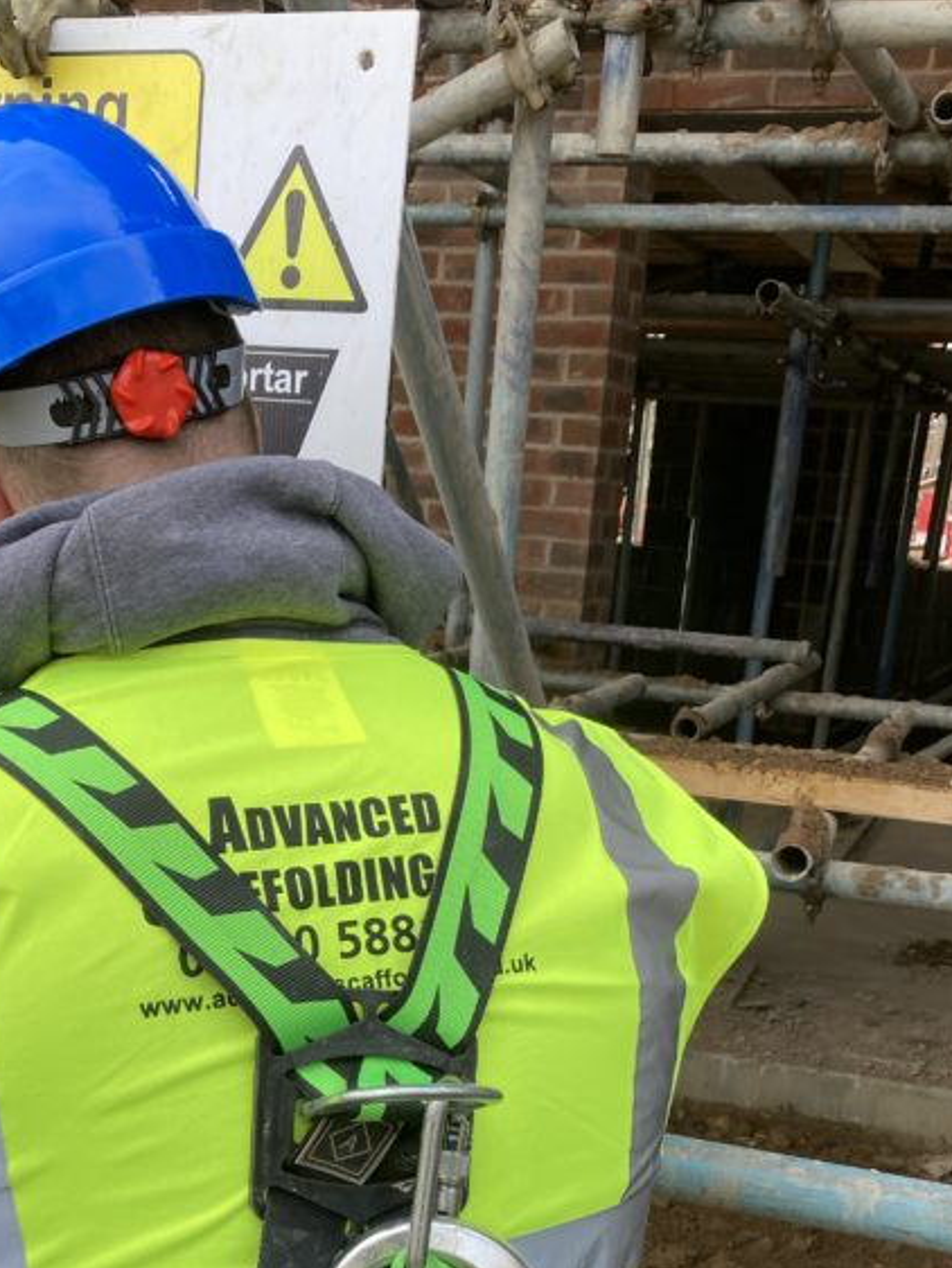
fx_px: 1869
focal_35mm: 51
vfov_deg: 35.4
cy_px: 1133
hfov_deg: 28.4
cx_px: 329
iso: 20
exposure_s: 1/552
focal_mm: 3.99
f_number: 1.8
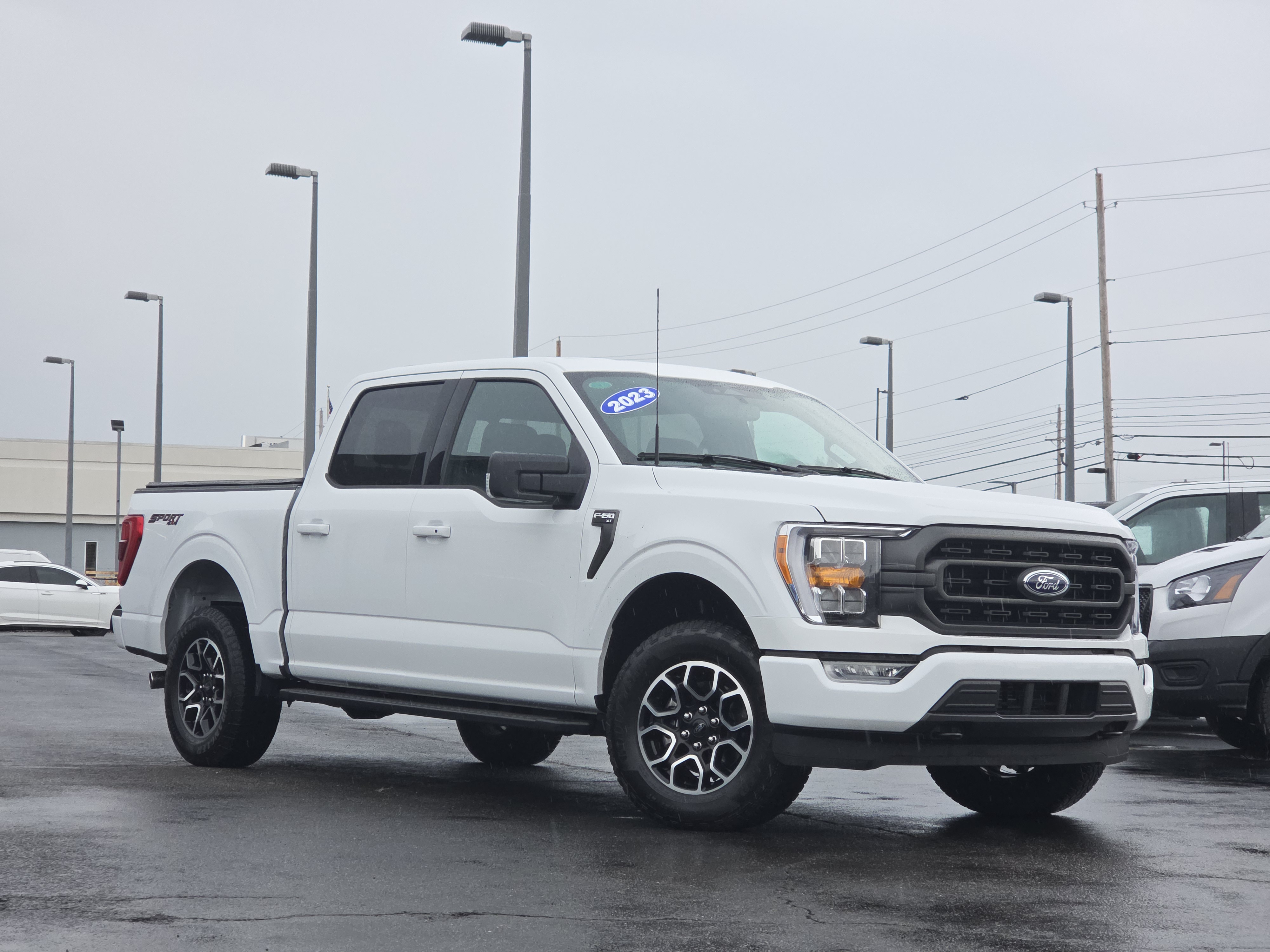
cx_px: 635
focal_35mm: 69
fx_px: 2531
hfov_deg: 28.2
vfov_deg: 21.3
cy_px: 476
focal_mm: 7
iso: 25
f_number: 2.4
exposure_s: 1/355
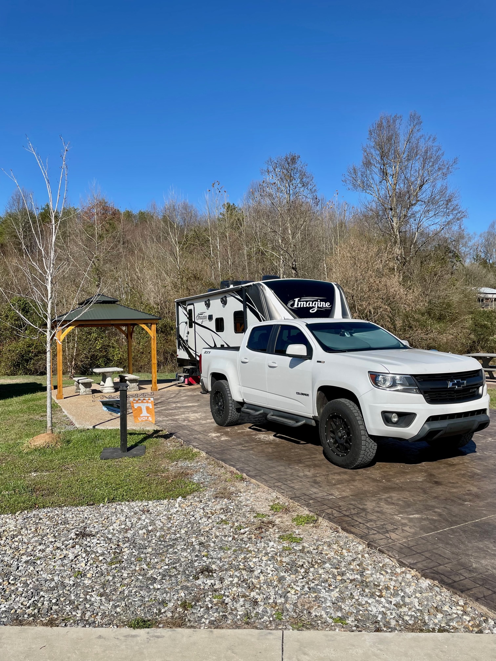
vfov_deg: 67.3
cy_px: 330
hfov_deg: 53.1
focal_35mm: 26
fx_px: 497
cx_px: 248
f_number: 1.6
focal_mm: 4.2
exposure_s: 1/4651
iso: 32
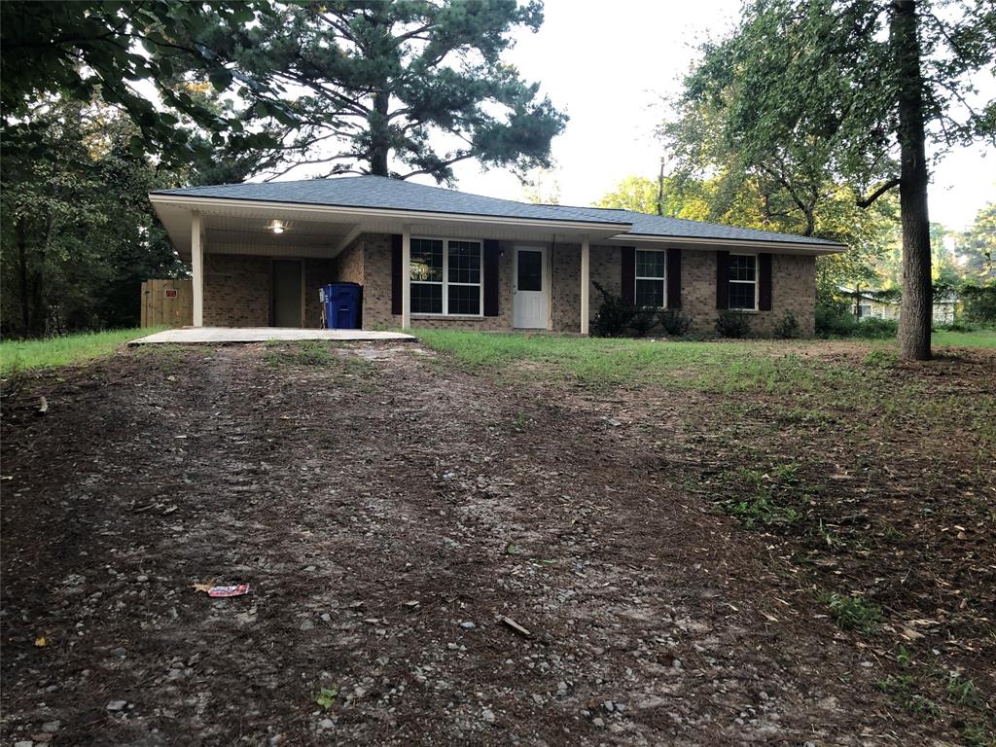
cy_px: 374
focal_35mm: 28
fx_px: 806
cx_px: 498
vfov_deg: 49.7
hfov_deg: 63.4
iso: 25
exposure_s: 1/30
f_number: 1.8
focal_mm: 3.99
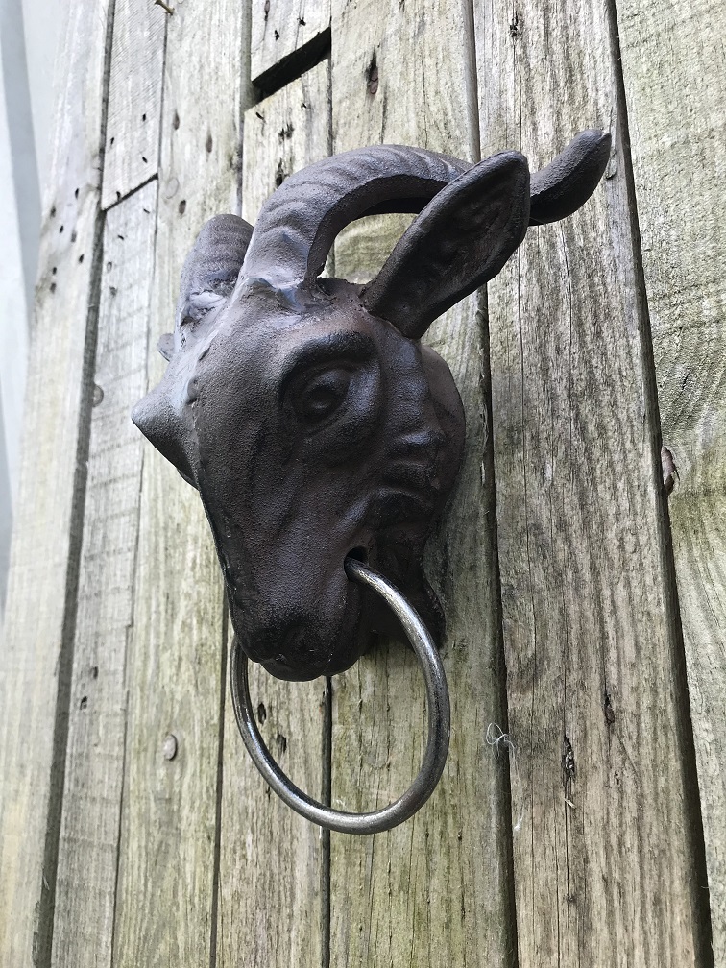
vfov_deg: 63.4
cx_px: 363
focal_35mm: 28
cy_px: 484
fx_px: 783
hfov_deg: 49.7
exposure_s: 1/243
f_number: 1.8
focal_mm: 3.99
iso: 20
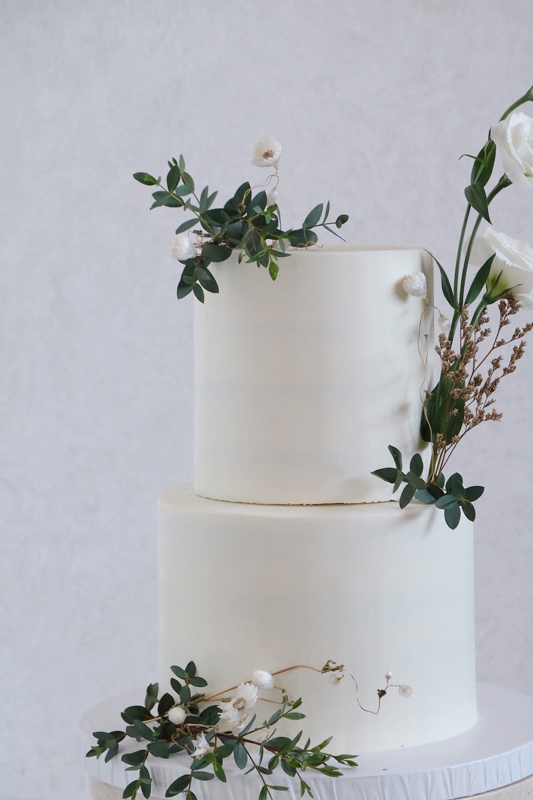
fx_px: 2466
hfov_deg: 12.3
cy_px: 531
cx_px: 338
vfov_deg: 18.4
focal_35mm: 111
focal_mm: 55
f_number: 5.6
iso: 1250
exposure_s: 1/50
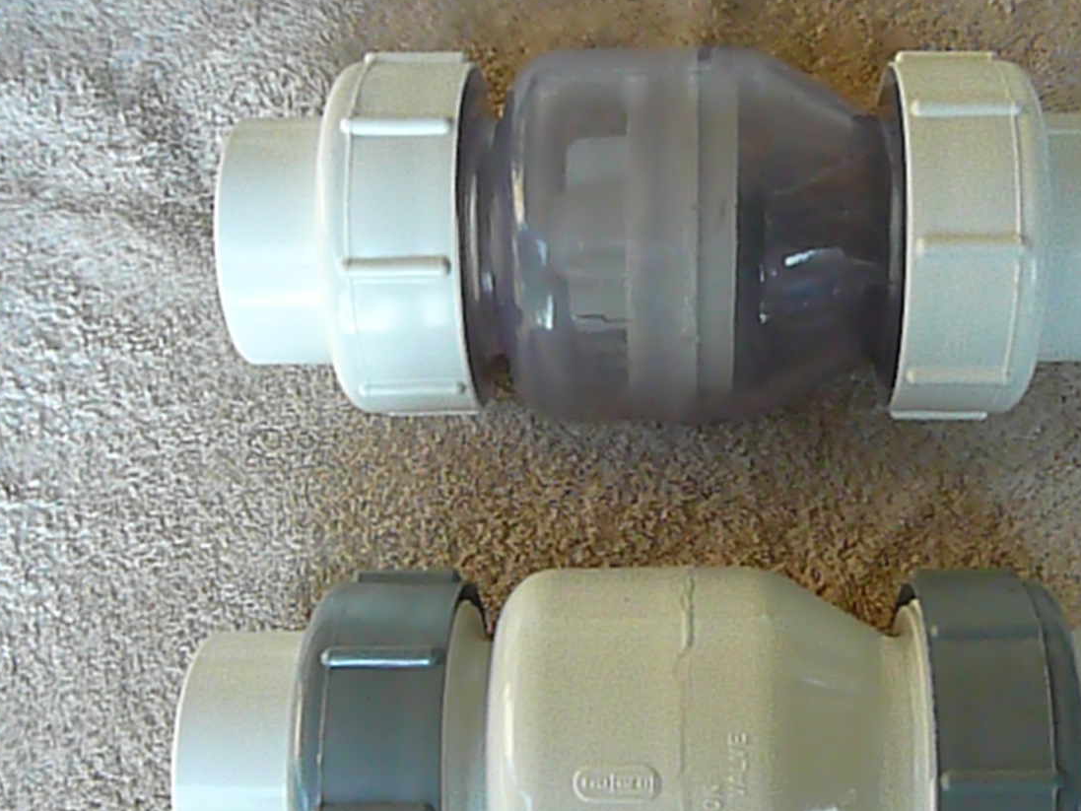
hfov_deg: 38.6
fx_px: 1530
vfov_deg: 29.5
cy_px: 523
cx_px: 680
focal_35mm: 49
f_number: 2.8
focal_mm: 5.2
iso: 800
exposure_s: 1/640
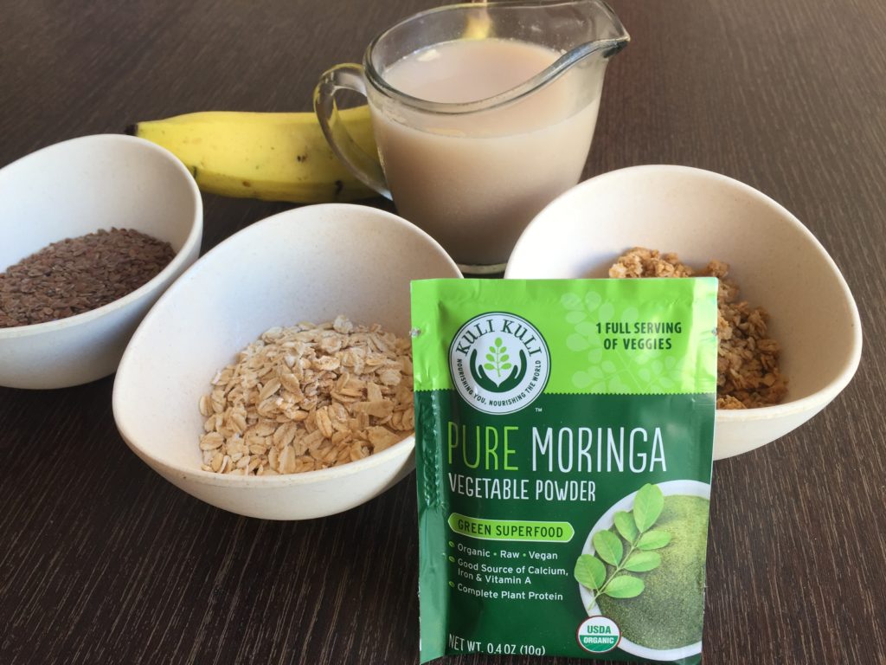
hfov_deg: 61.7
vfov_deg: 48.2
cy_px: 332
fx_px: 742
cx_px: 443
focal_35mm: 29
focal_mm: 4.15
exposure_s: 1/60
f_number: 2.2
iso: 40
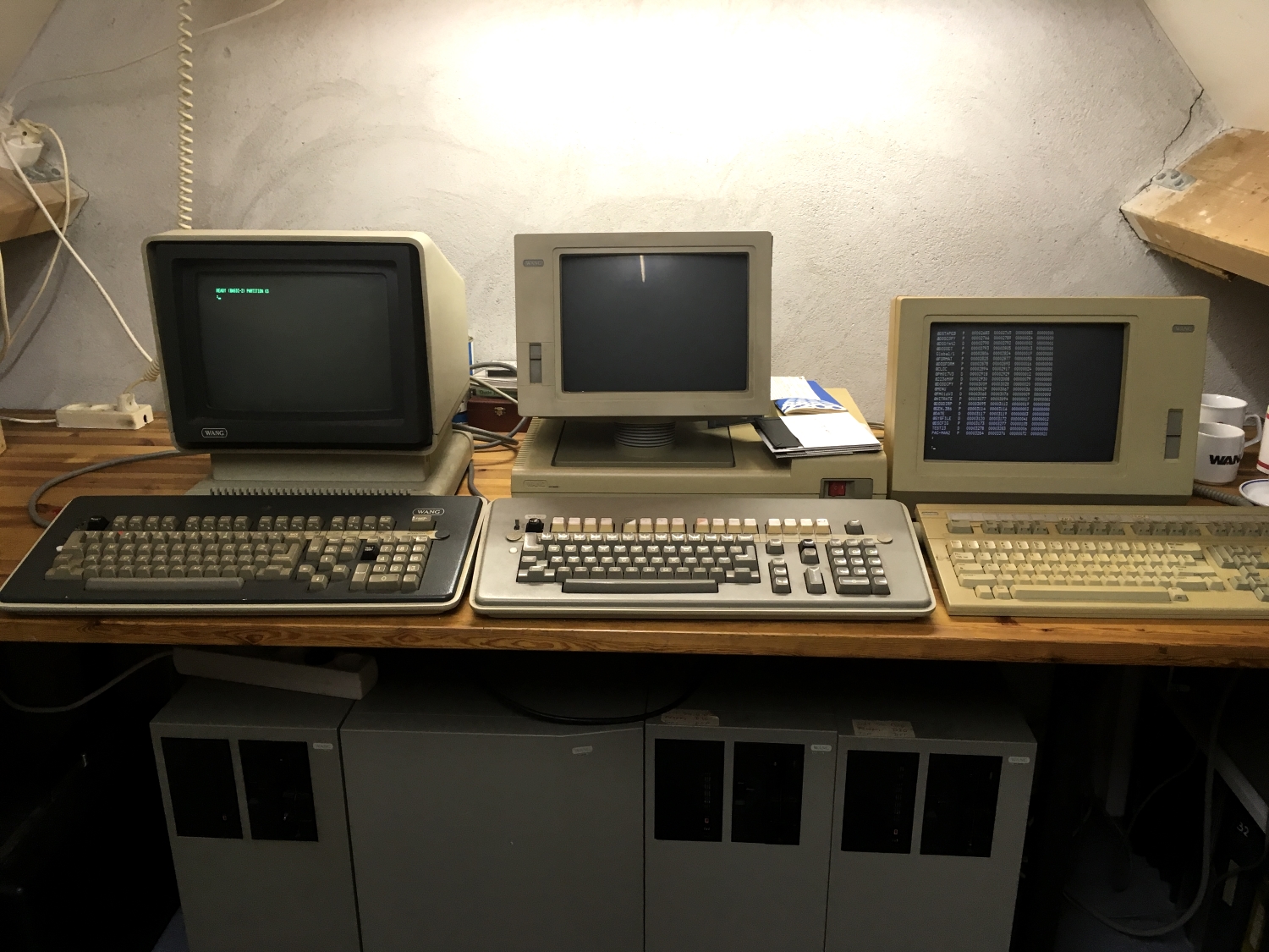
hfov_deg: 61.7
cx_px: 634
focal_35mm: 29
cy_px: 476
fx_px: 1063
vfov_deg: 48.2
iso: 64
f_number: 2.2
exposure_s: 1/33
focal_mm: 4.15
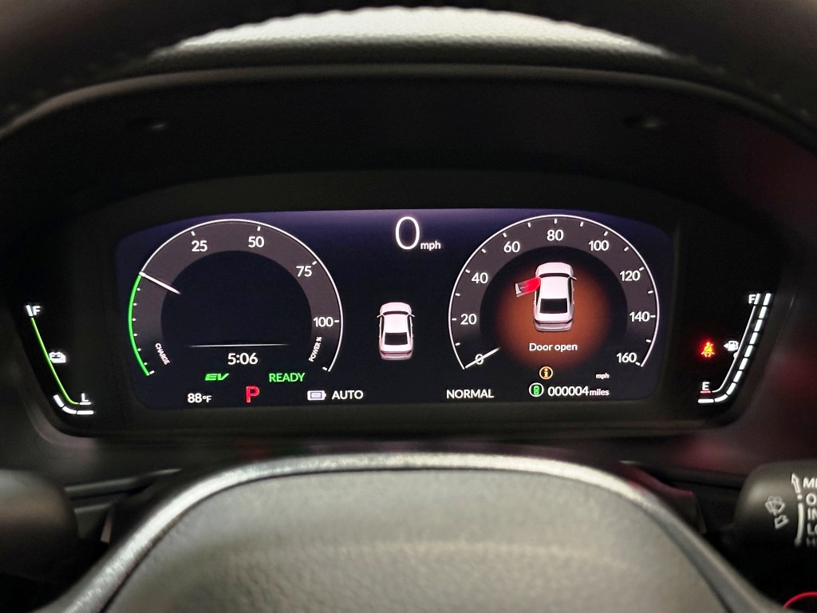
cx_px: 408
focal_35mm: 48
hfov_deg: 39.7
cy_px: 306
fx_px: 1133
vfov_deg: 30.3
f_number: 1.78
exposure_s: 1/24
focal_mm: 6.86
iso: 640
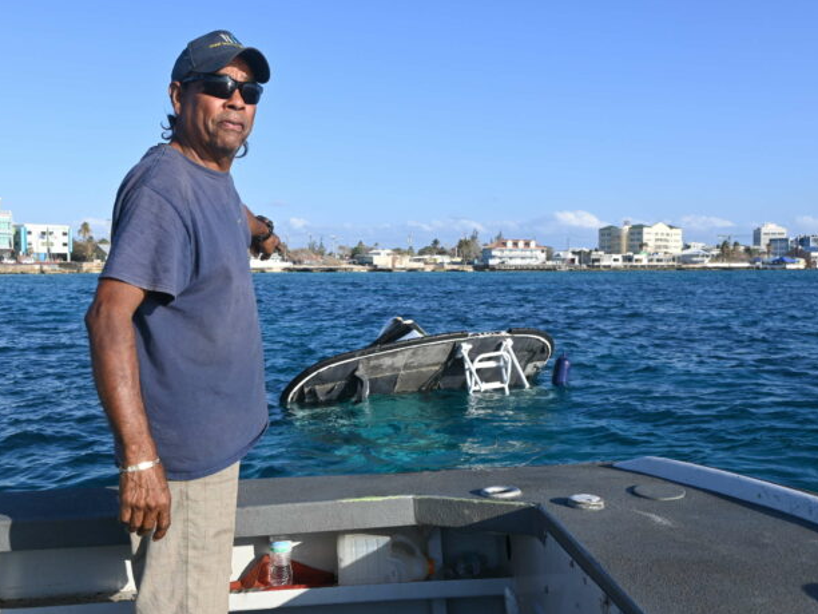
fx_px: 834
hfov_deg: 52.3
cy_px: 306
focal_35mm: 35
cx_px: 392
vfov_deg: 40.4
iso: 100
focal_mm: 21.5
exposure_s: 1/320
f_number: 6.3
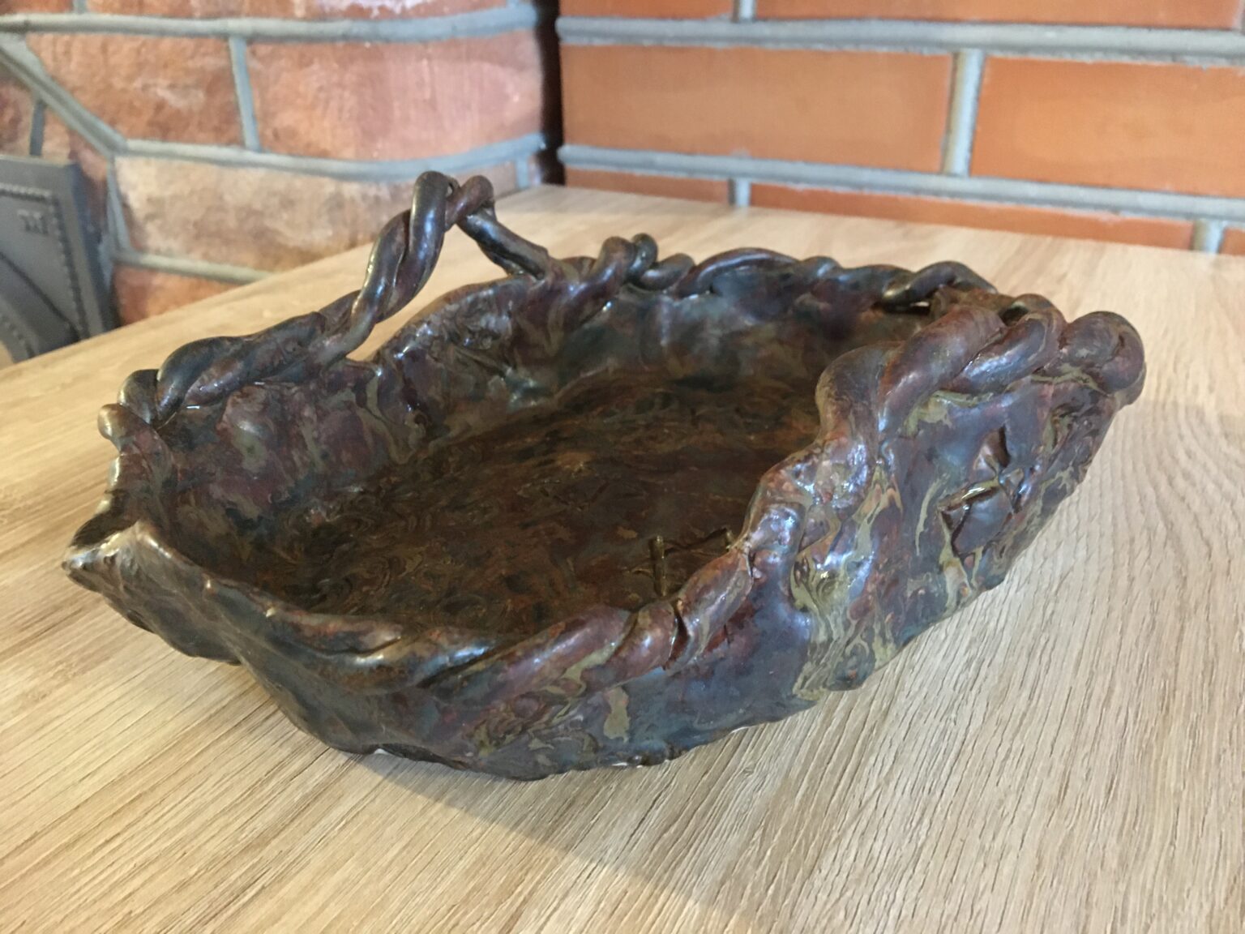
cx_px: 622
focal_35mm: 29
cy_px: 467
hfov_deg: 61.7
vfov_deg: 48.2
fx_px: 1043
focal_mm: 4.15
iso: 640
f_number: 2.2
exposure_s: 1/17
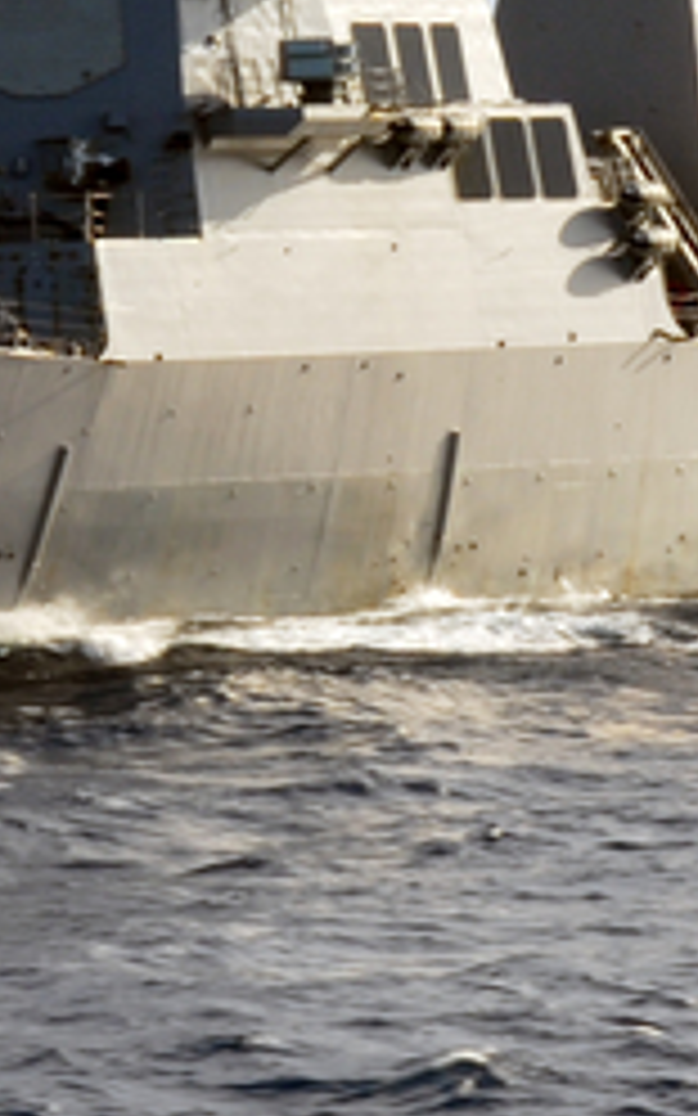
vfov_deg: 5.1
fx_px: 12482
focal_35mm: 410
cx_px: 304
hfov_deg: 3.2
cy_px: -52
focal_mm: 65
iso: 100
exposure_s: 1/100
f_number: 16
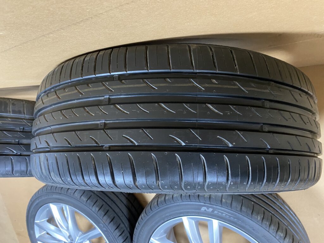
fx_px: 243
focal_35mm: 26
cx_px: 162
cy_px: 122
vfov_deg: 53.1
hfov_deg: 67.3
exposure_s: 1/33
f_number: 1.8
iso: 500
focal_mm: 4.25
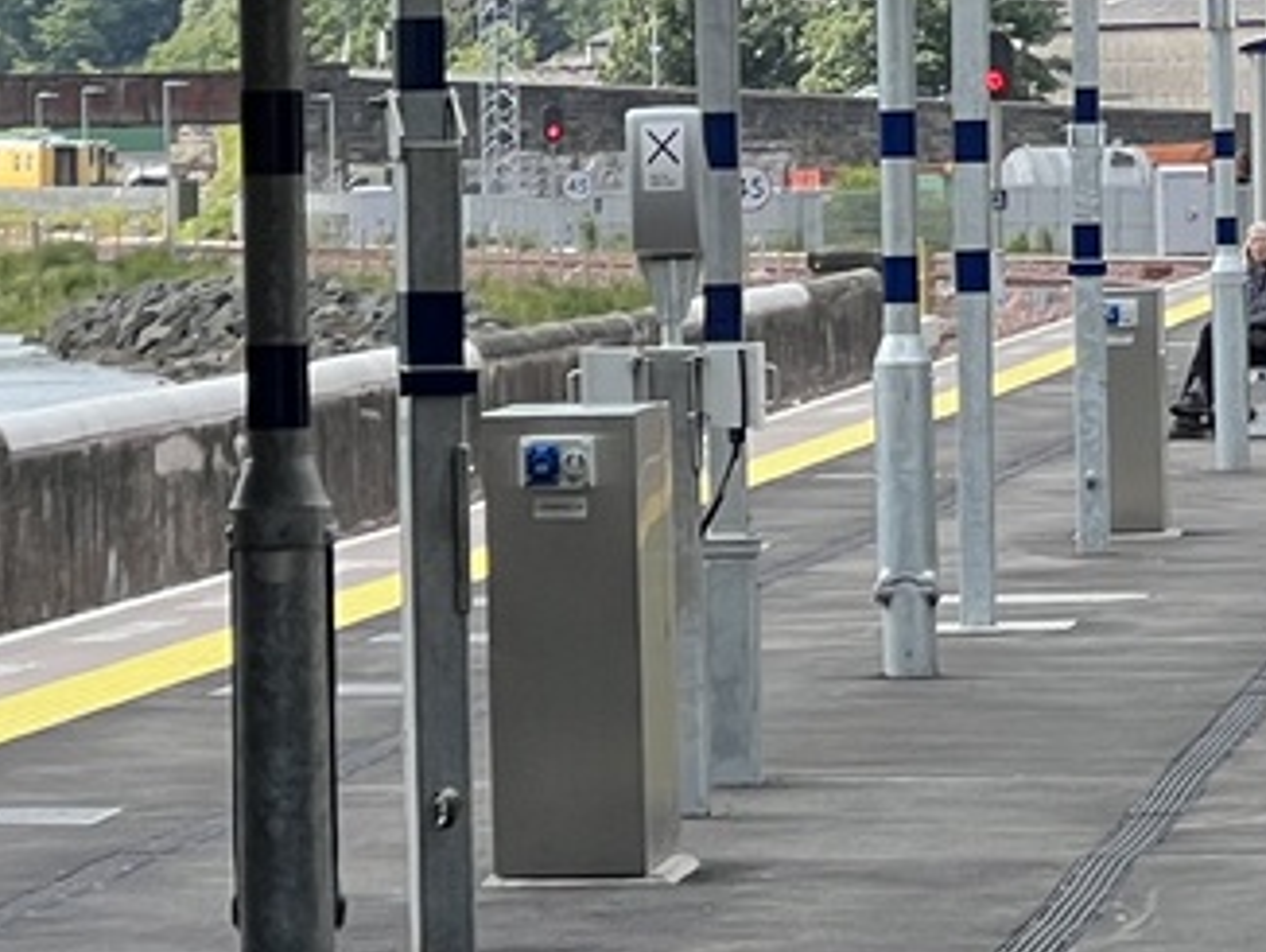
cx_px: 1219
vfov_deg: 4.9
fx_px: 11163
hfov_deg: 6.5
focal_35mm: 305
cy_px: 293
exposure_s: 1/485
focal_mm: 9
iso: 32
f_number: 2.8
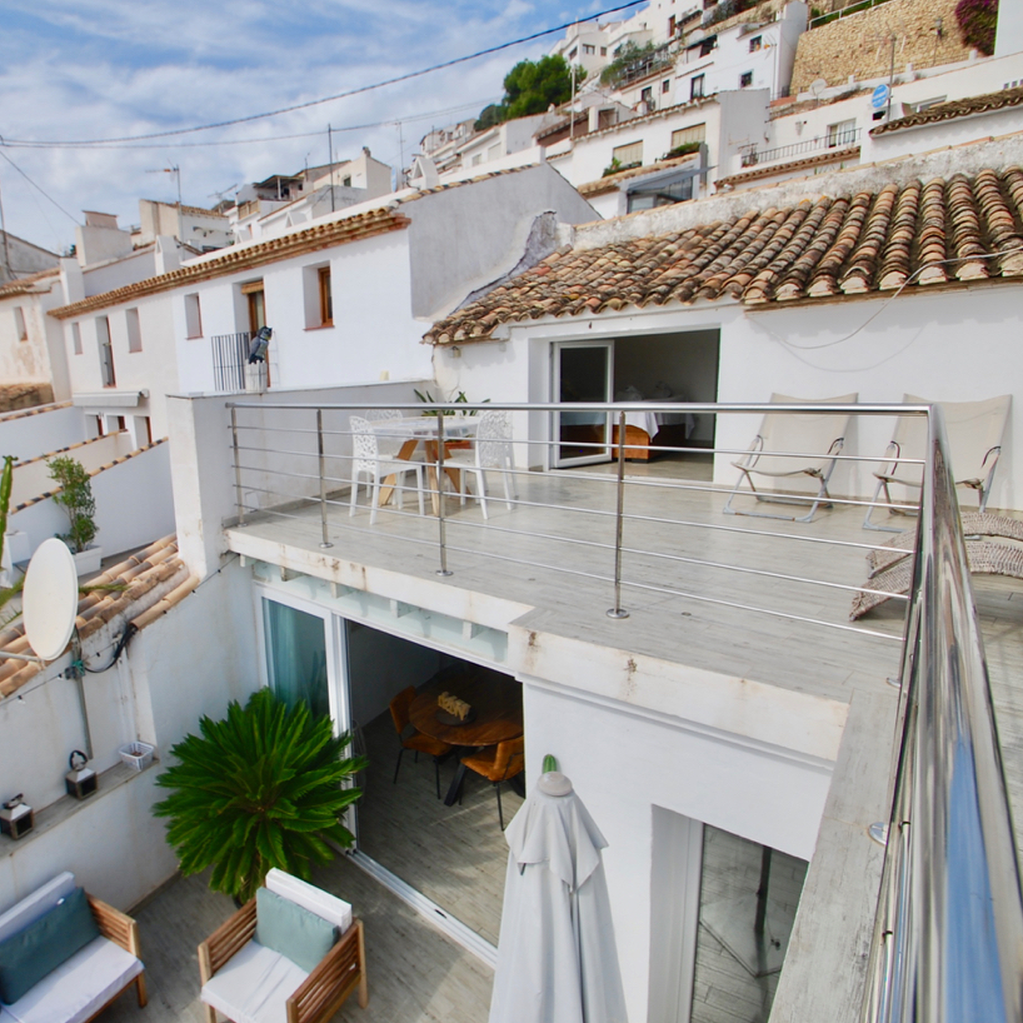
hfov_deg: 73.8
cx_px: 394
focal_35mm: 20
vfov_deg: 74.8
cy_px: 496
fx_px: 669
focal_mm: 10
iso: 100
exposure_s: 1/250
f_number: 8
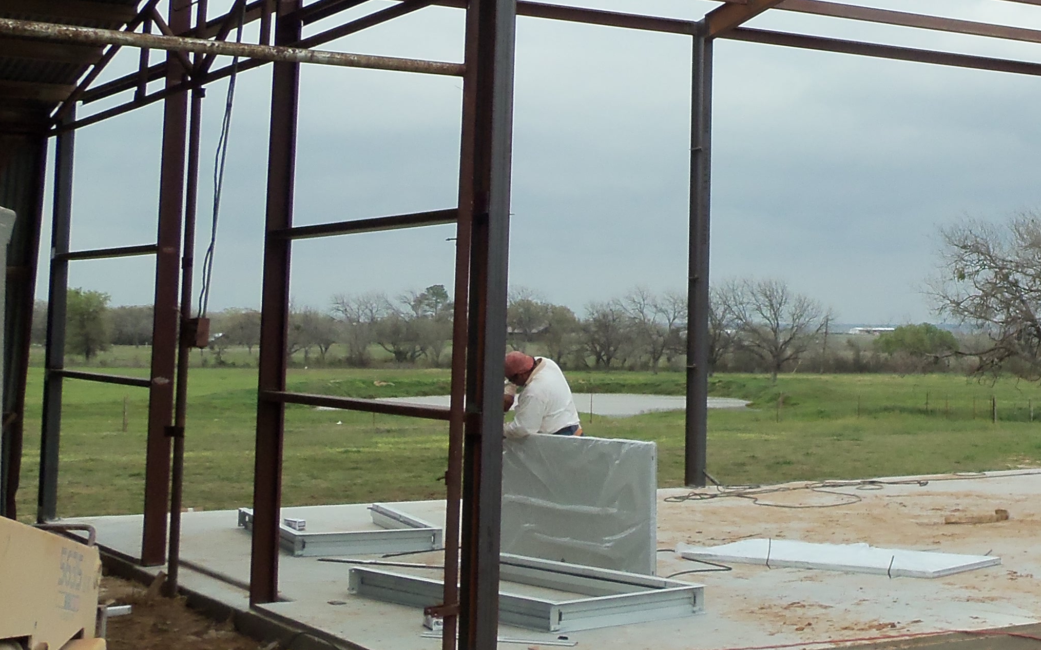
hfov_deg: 29.3
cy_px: 209
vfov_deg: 19.9
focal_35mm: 65
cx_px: 1057
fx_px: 1844
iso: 80
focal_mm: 5.2
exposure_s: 1/100
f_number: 8.6
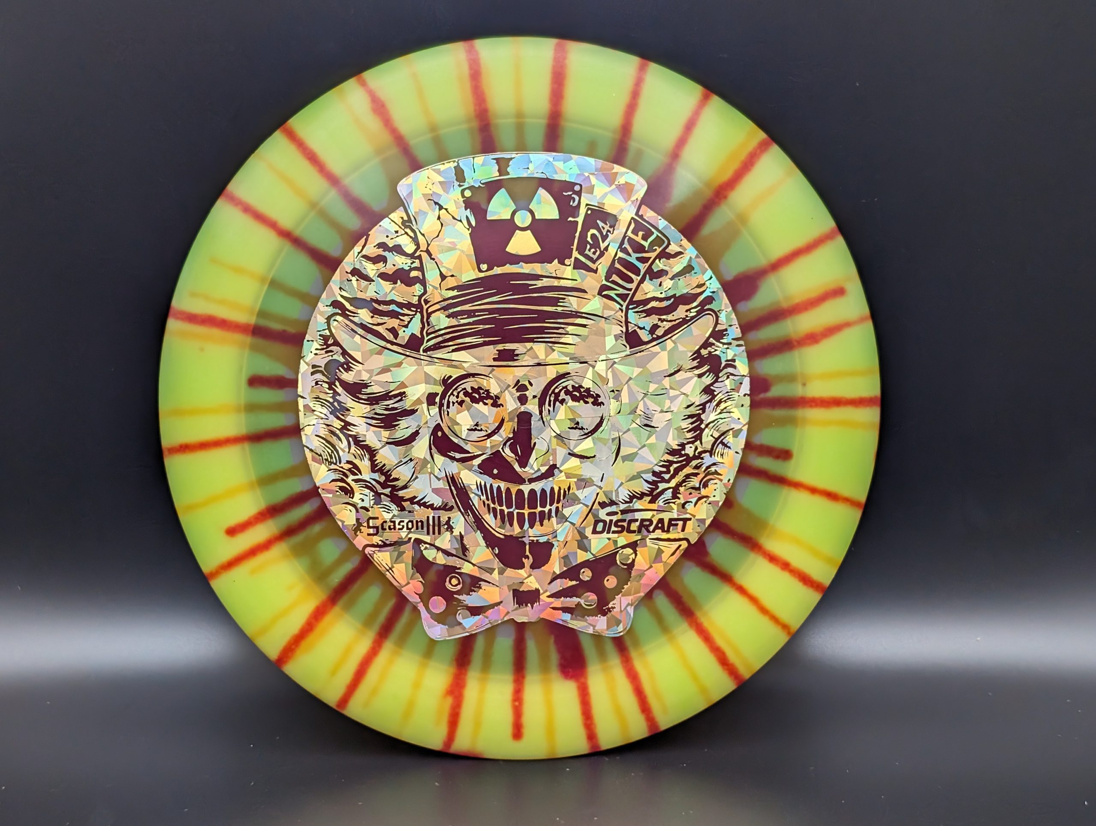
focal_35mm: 49
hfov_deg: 38.9
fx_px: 1554
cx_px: 548
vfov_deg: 29.8
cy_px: 413
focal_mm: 6.9
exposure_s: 1/437
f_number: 1.68
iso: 173
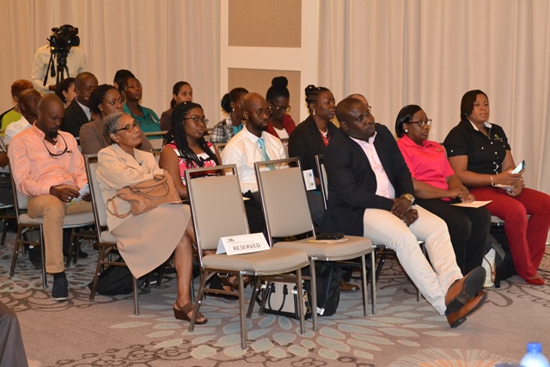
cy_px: 184
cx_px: 275
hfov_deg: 30.5
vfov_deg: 20.6
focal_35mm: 66
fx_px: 1008
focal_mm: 44
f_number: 4.2
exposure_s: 1/100
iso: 3200
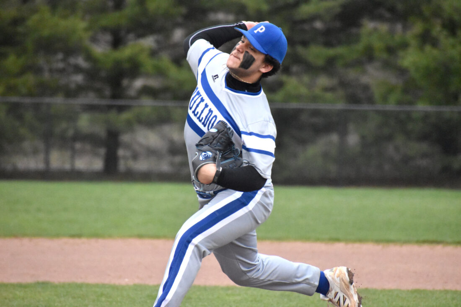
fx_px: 5761
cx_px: 230
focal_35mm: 450
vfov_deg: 3.1
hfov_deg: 4.6
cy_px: 154
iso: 6400
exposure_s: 1/3200
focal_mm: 300
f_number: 6.3
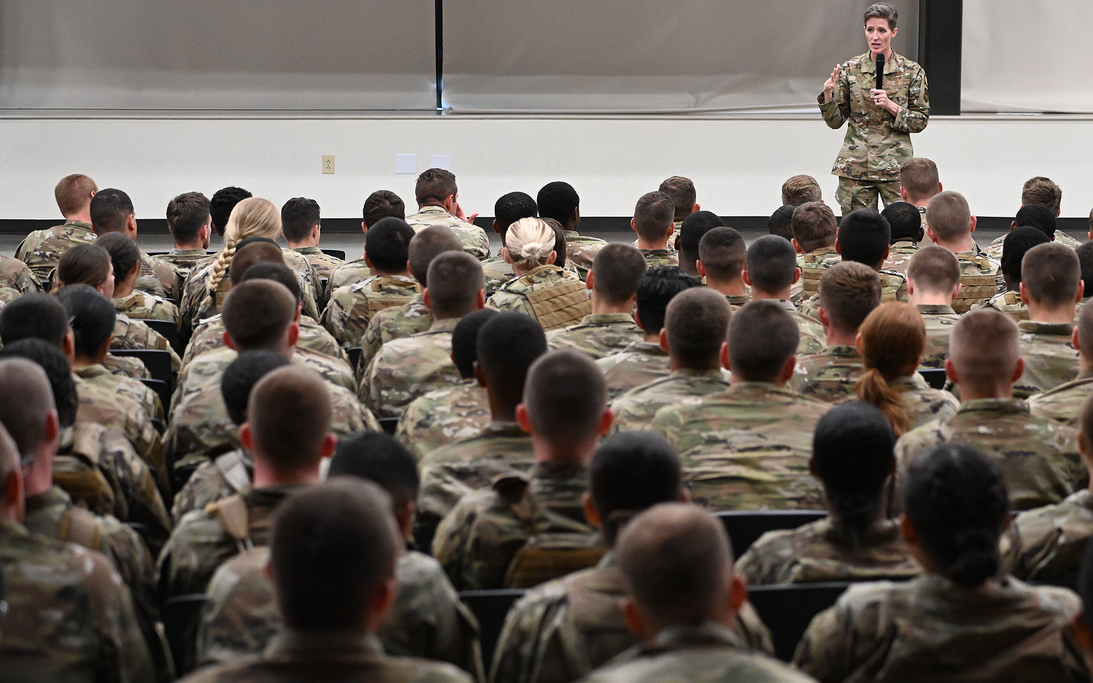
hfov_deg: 20.8
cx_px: 546
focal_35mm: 100
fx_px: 2979
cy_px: 356
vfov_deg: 13.1
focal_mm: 98
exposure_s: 1/100
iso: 5600
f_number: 4.8
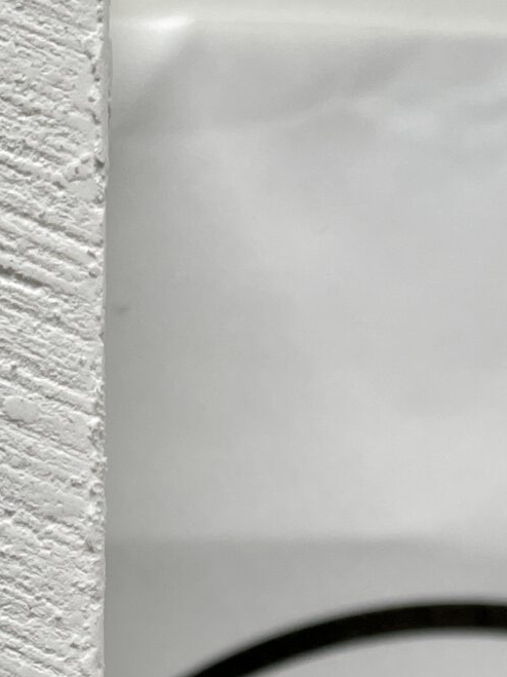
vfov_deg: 18.1
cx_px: 6
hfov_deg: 14.4
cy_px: 889
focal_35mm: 101
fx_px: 1973
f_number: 1.6
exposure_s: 1/100
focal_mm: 4.2
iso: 64
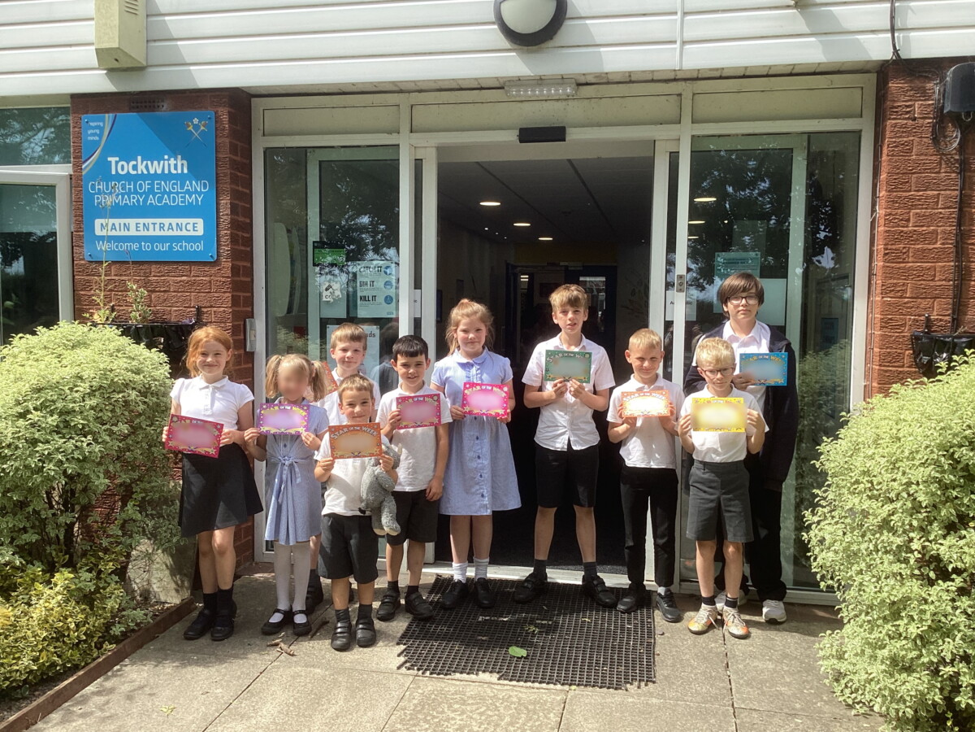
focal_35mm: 31
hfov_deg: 58.4
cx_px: 488
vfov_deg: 45.4
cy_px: 366
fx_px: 873
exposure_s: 1/525
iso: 25
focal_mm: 3.3
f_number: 2.4
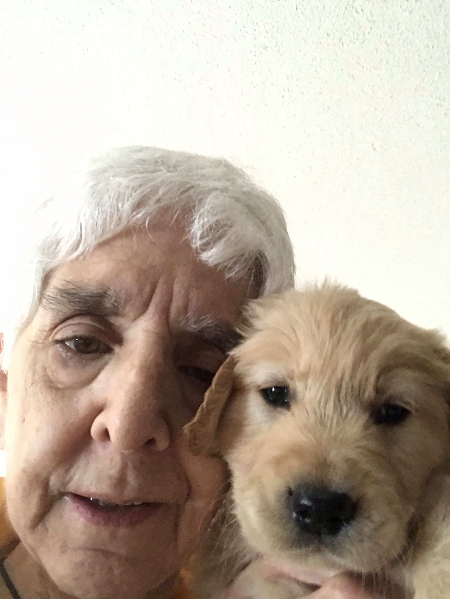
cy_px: 300
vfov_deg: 56.8
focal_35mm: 32
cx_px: 225
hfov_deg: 44.2
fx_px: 554
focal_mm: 2.87
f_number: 2.2
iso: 320
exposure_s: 1/15
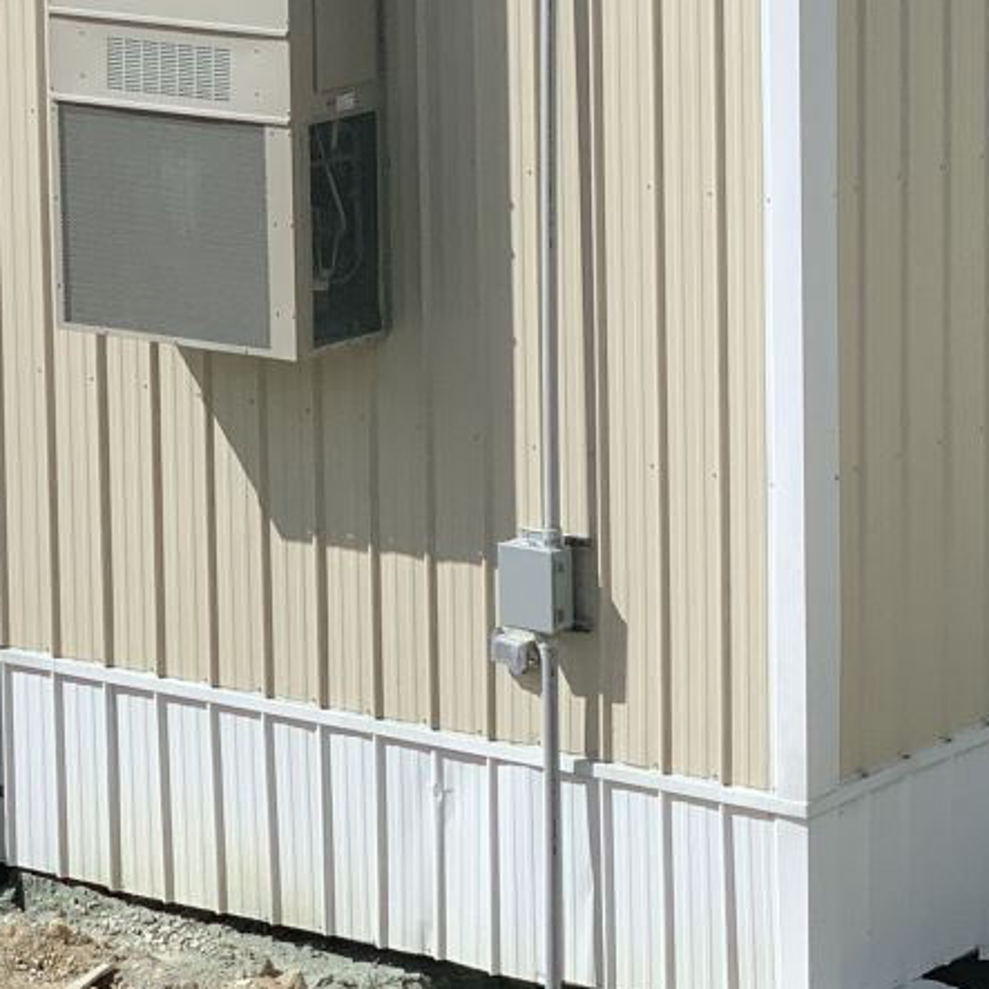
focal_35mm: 166
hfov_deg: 10.4
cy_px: 16
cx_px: 1148
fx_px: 5366
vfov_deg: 10.4
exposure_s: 1/1370
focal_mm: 6
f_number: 2.4
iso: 16
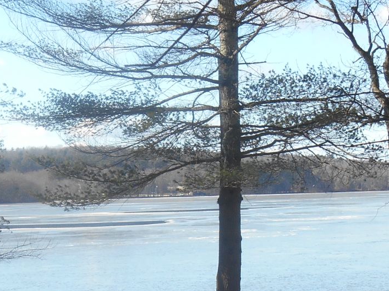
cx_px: 96
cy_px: 306
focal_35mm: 116
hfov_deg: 16.9
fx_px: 1303
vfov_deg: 12.6
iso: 80
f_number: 3.9
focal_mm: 7.2
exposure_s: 1/250
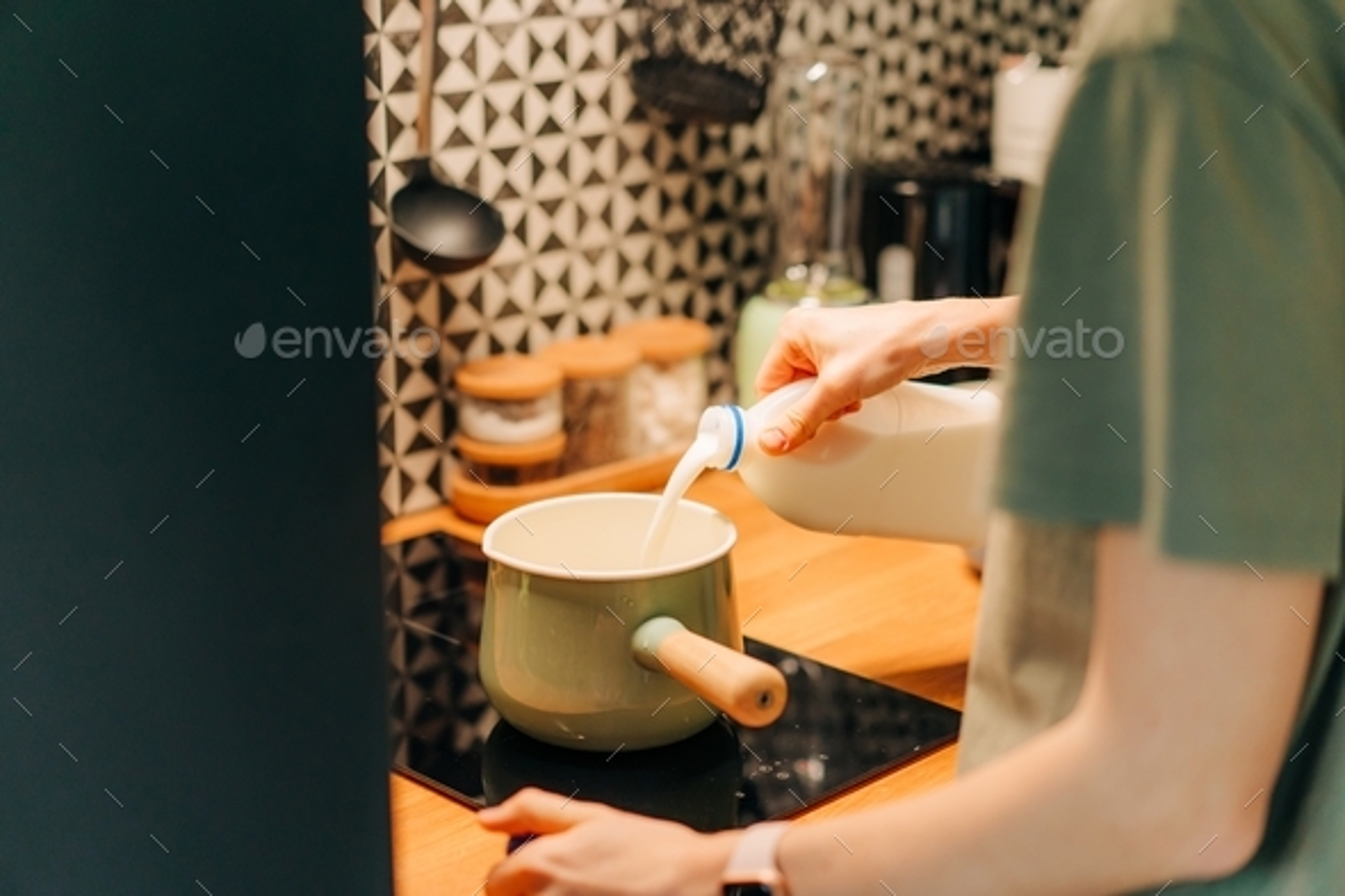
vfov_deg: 24.6
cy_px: 448
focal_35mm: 55
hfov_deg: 36.3
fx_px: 2054
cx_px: 672
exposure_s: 1/160
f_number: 2
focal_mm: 55
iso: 1250
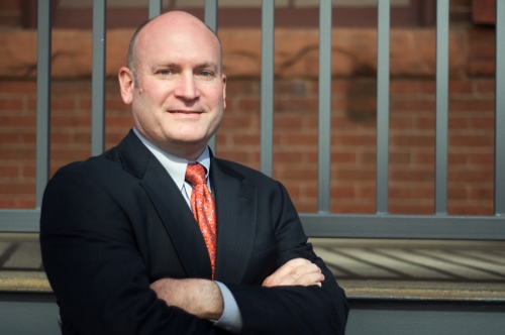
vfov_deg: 18.1
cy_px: 168
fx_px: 1051
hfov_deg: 27.0
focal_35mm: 75
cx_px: 252
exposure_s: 1/1000
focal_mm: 50
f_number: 1.8
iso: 100
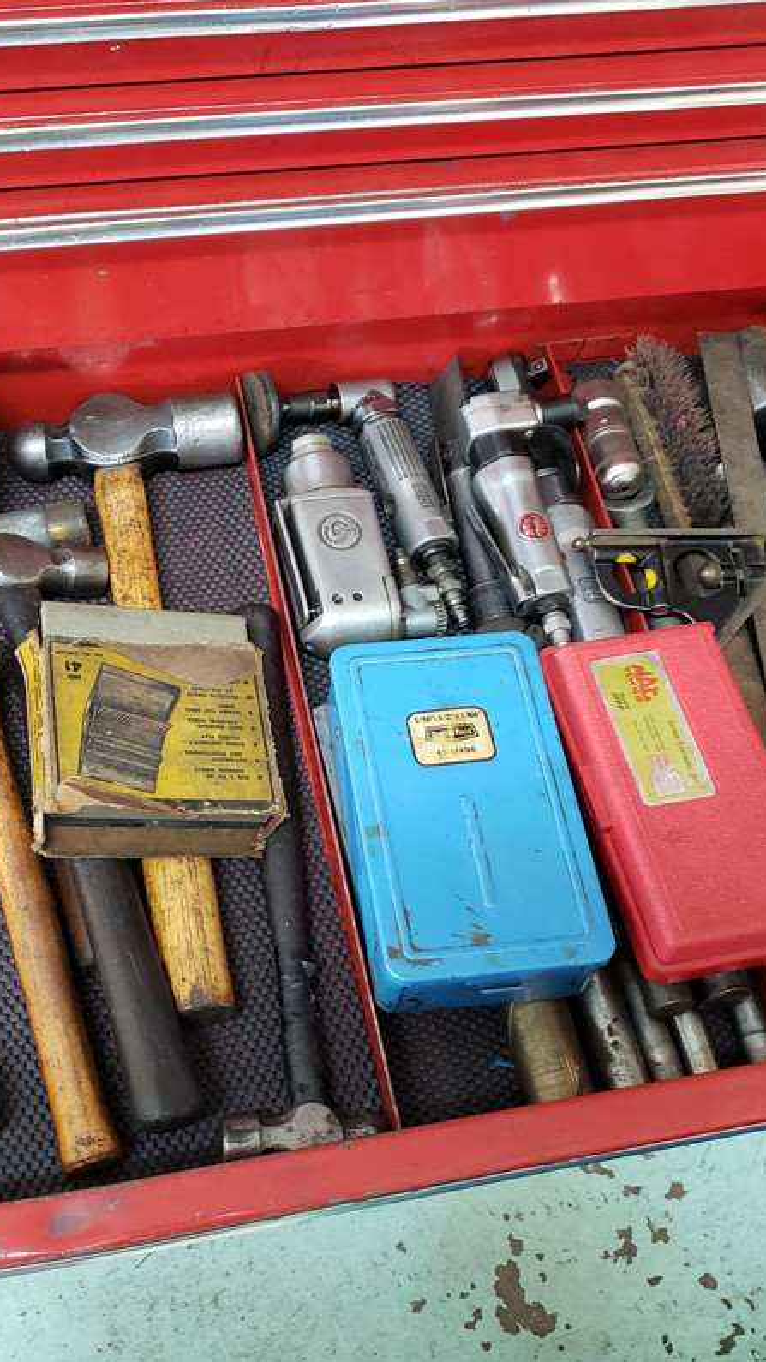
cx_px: 263
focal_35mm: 38
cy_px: 684
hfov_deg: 31.0
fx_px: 1373
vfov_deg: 52.8
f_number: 1.5
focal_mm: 4.3
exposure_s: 1/30
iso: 250
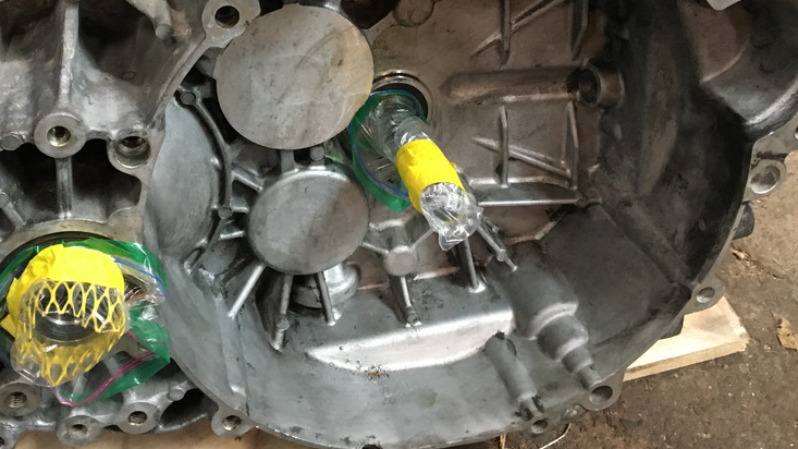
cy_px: 93
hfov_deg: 44.0
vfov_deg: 25.5
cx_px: 273
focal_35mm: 46
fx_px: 973
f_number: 2.2
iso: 200
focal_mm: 4.15
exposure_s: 1/15
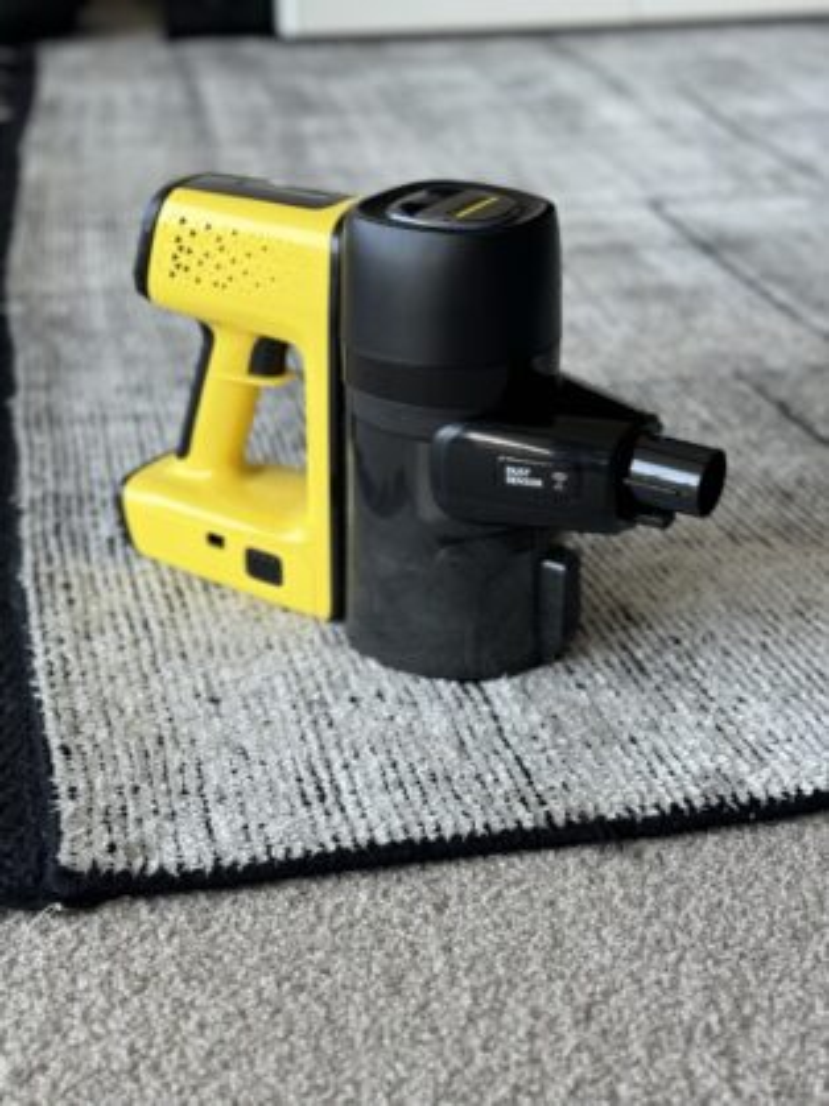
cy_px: 553
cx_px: 414
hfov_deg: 30.3
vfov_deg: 39.7
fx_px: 1533
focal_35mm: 48
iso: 50
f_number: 1.78
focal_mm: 6.86
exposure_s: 1/168
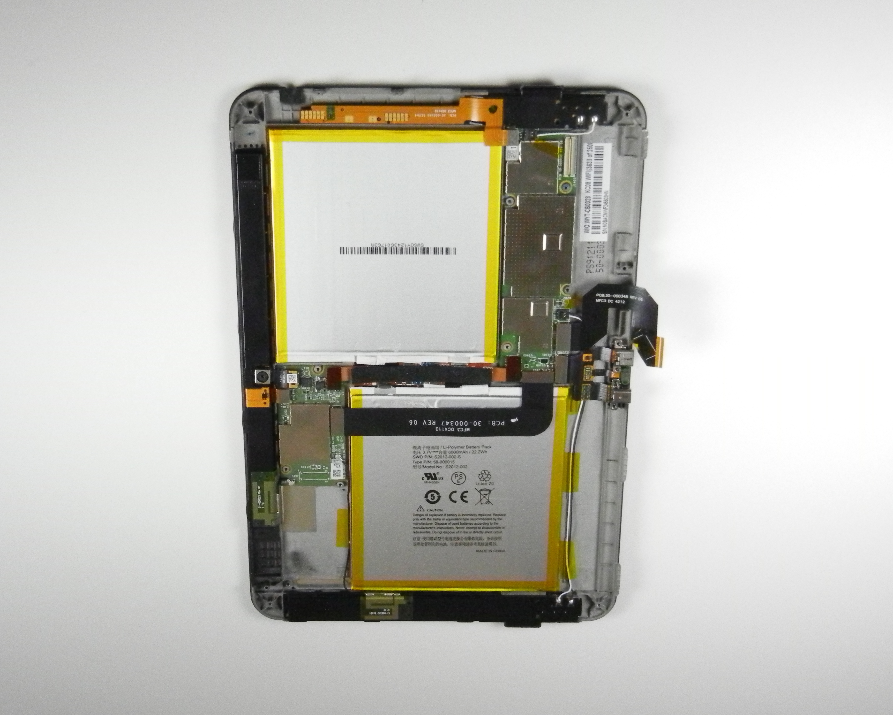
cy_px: 358
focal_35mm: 55
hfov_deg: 34.1
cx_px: 427
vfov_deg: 27.6
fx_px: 1454
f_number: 7.8
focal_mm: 9.3
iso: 1600
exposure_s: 1/410
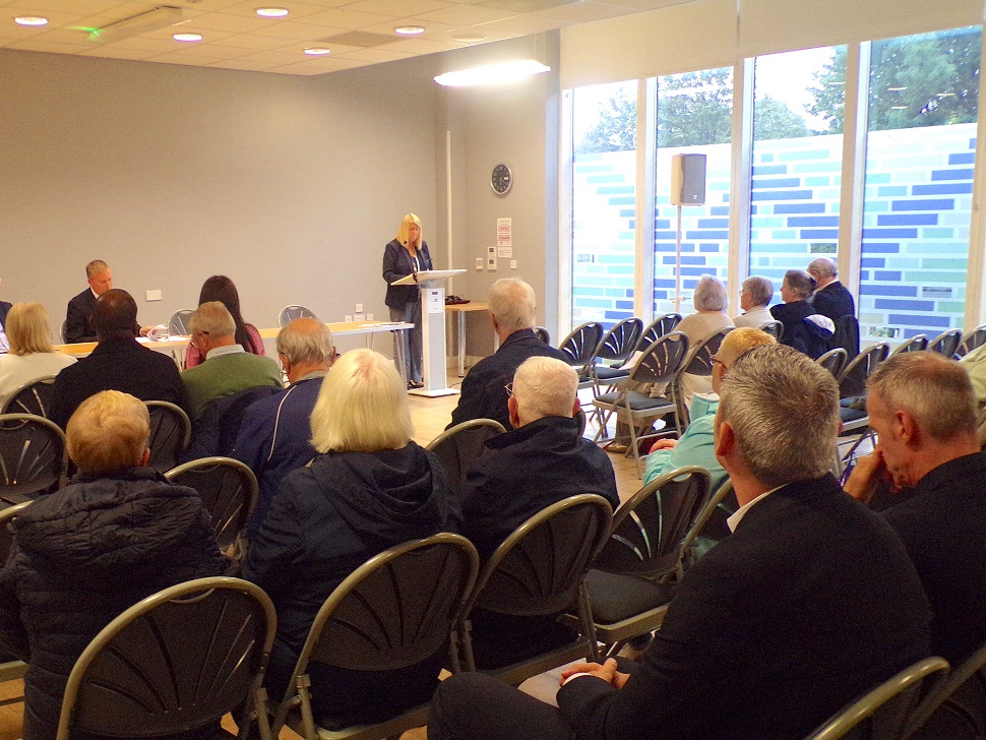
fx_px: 1083
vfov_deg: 37.7
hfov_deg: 48.9
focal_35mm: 38
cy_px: 426
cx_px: 440
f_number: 3.2
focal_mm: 5.8
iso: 272
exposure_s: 1/17
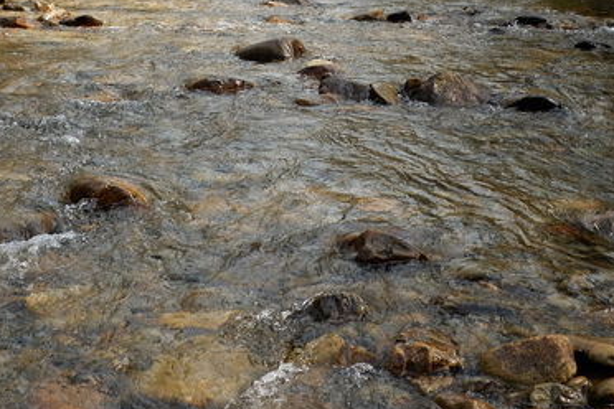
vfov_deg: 22.1
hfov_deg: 34.4
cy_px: -40
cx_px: 360
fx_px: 989
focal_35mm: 58
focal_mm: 16
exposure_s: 1/200
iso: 500
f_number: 5.6
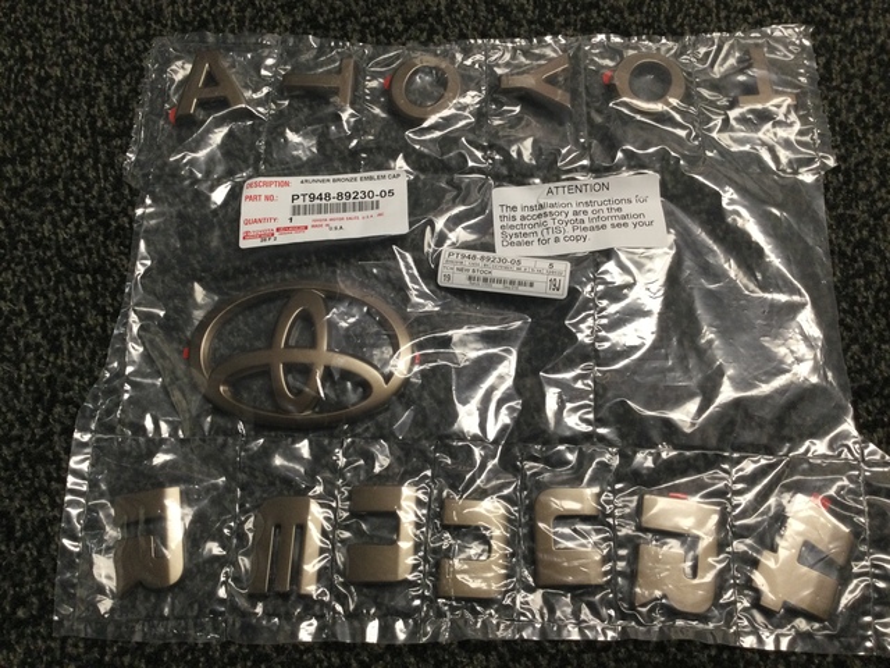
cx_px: 445
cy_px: 334
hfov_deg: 58.4
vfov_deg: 45.4
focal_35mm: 31
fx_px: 797
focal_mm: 3.3
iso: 64
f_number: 2.4
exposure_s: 1/30
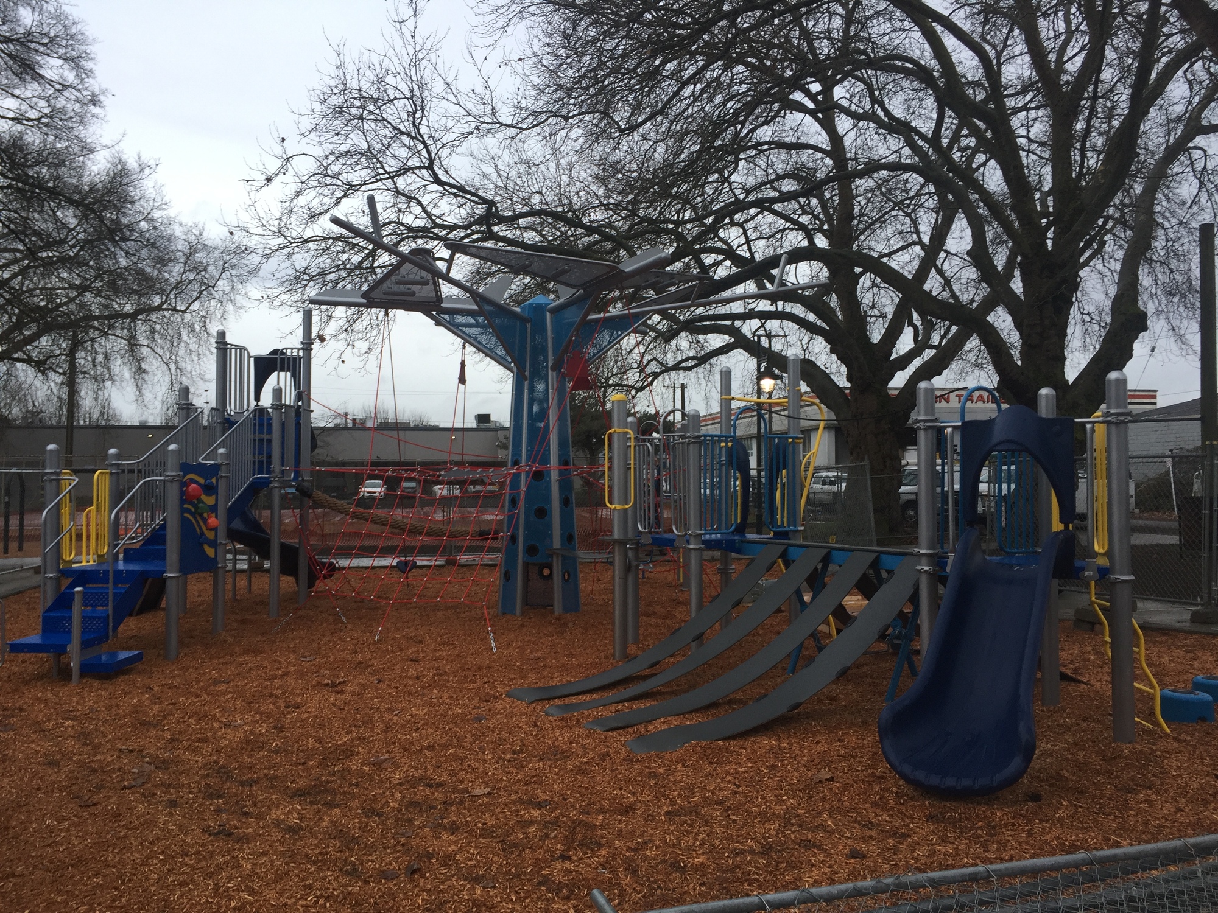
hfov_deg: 61.7
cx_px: 609
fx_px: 1020
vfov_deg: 48.2
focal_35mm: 29
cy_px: 456
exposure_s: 1/60
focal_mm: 4.15
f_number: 2.2
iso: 32
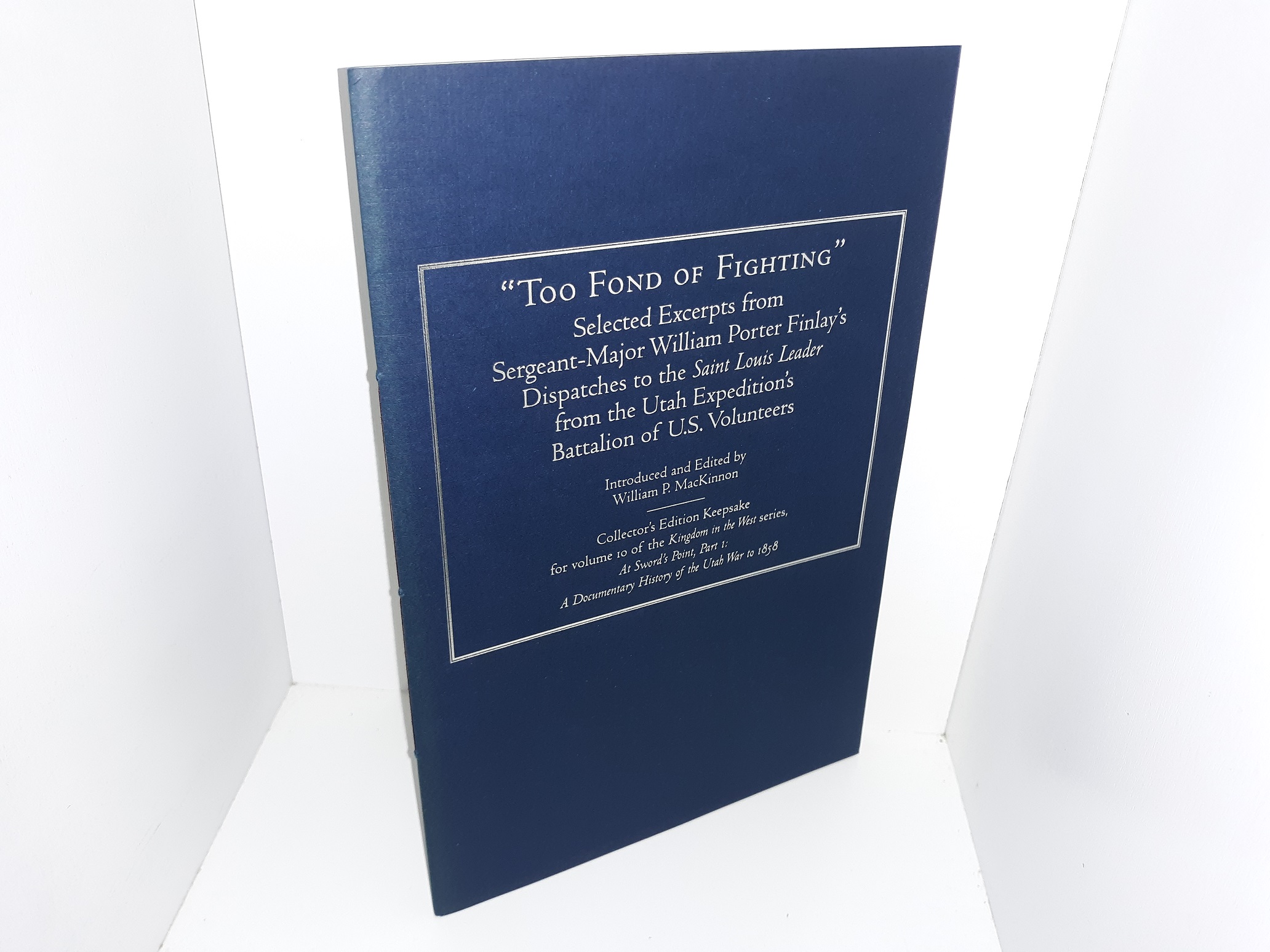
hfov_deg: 63.4
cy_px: 476
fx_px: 1027
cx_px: 635
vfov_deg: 49.7
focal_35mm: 28
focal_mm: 3.7
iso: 80
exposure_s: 1/120
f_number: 1.7
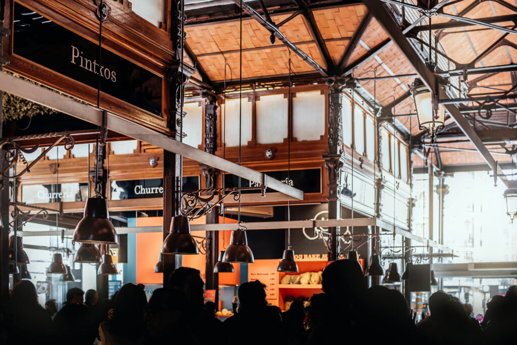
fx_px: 718
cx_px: 258
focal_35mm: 50
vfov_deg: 27.0
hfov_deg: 39.6
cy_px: 172
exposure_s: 1/160
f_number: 2.8
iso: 400
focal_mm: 50
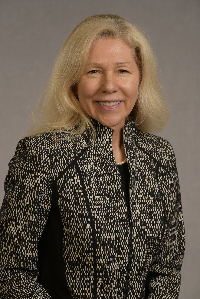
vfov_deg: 17.1
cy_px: 145
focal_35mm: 120
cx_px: 96
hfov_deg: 11.4
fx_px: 999
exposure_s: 1/125
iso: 100
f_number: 9
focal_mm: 110
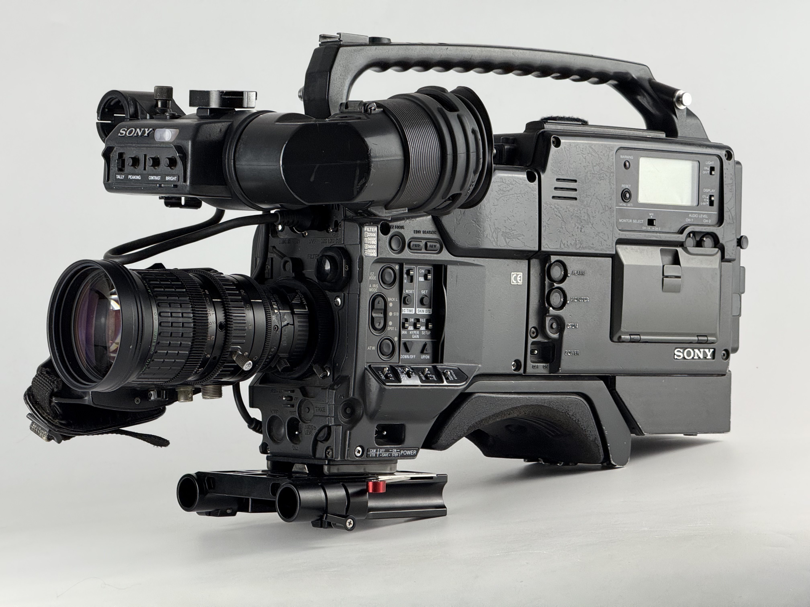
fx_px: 2808
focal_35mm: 120
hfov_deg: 16.4
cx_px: 405
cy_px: 304
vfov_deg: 12.3
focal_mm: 15.66
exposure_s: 1/100
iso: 100
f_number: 2.8
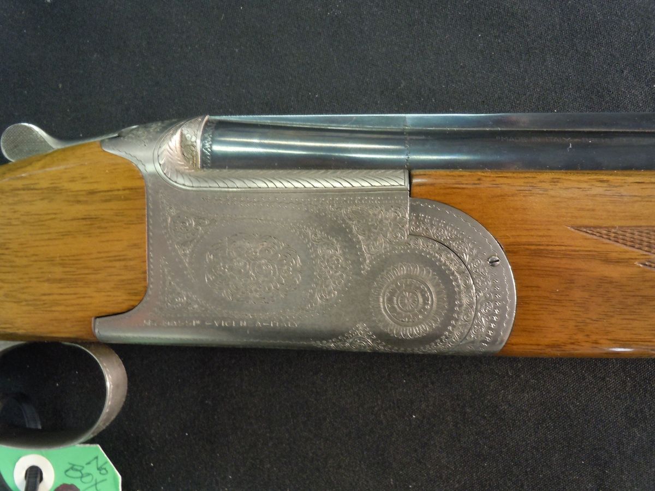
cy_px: 246
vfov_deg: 49.7
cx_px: 328
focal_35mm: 28
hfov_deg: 63.4
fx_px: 530
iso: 400
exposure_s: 1/8
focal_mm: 5
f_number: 3.7
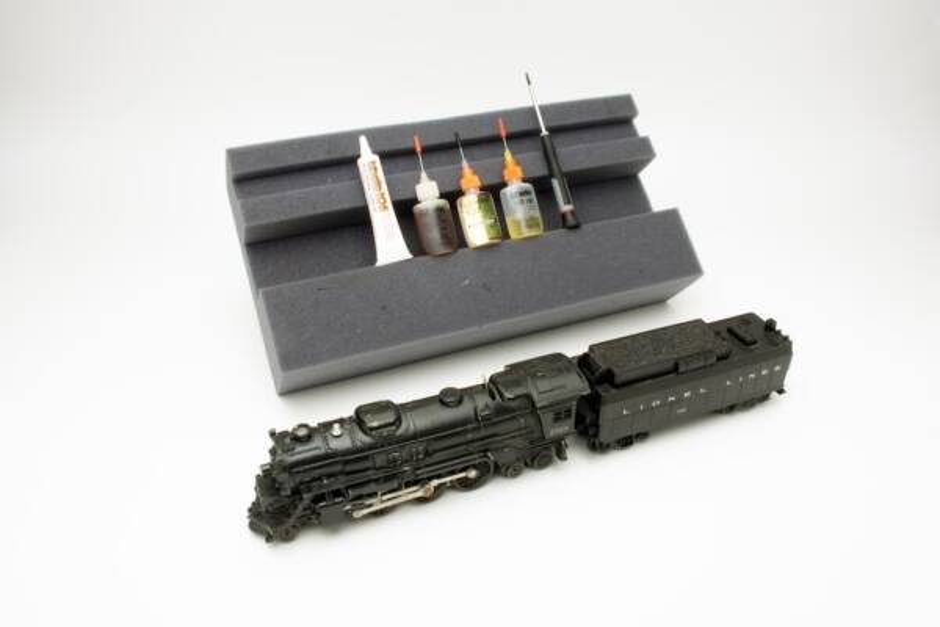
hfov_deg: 61.9
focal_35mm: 30
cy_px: 314
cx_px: 470
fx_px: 783
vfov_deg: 43.6
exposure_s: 1/100
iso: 100
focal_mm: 20
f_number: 22
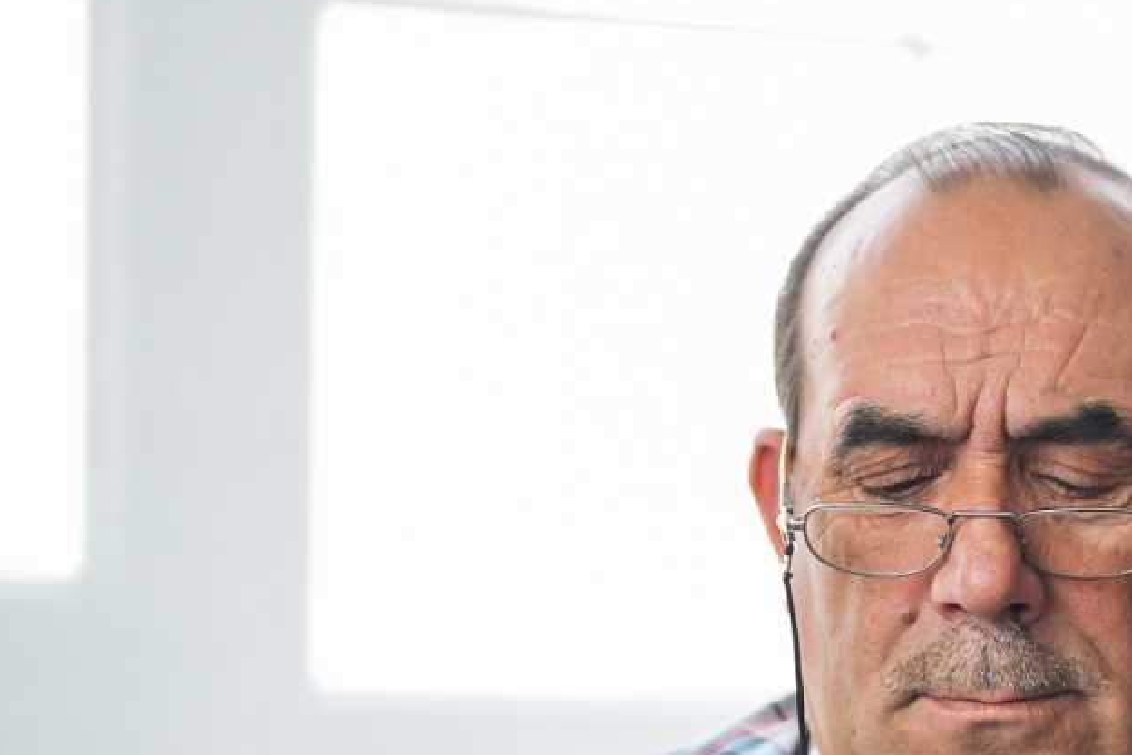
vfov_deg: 8.3
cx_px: 1315
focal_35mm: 164
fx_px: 5156
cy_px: 865
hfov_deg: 12.3
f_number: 1.2
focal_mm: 50
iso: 320
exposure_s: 1/1000
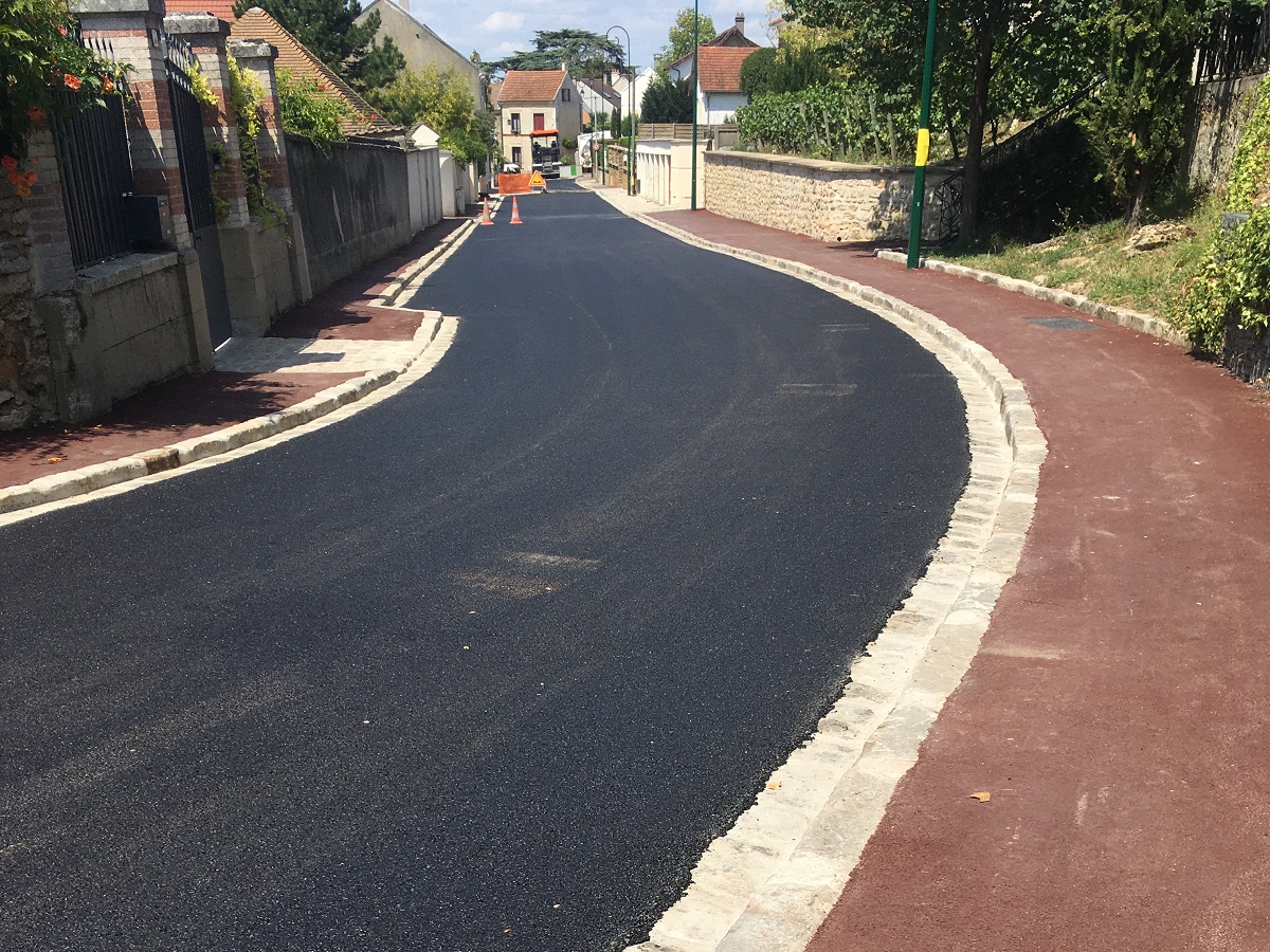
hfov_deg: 61.7
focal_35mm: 29
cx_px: 635
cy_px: 476
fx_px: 1064
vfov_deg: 48.2
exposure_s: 1/1748
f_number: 2.2
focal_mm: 4.15
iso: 25
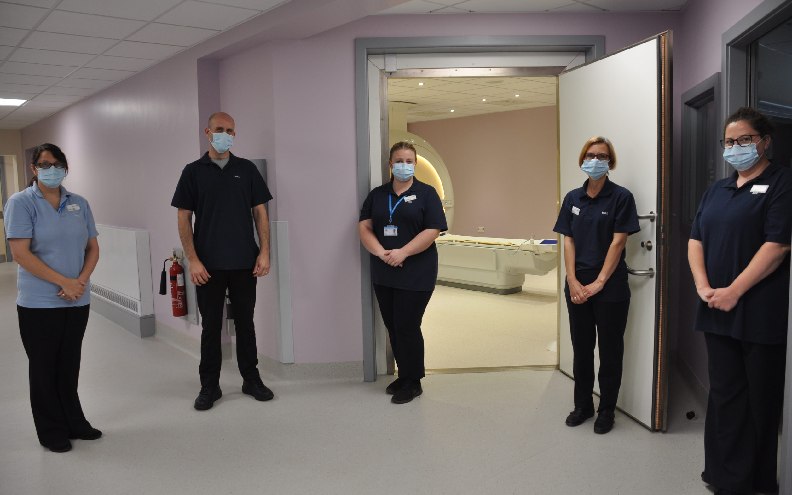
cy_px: 234
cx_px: 392
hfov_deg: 66.5
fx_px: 604
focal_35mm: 28
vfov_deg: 44.5
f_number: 4
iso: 400
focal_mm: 18
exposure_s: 1/60
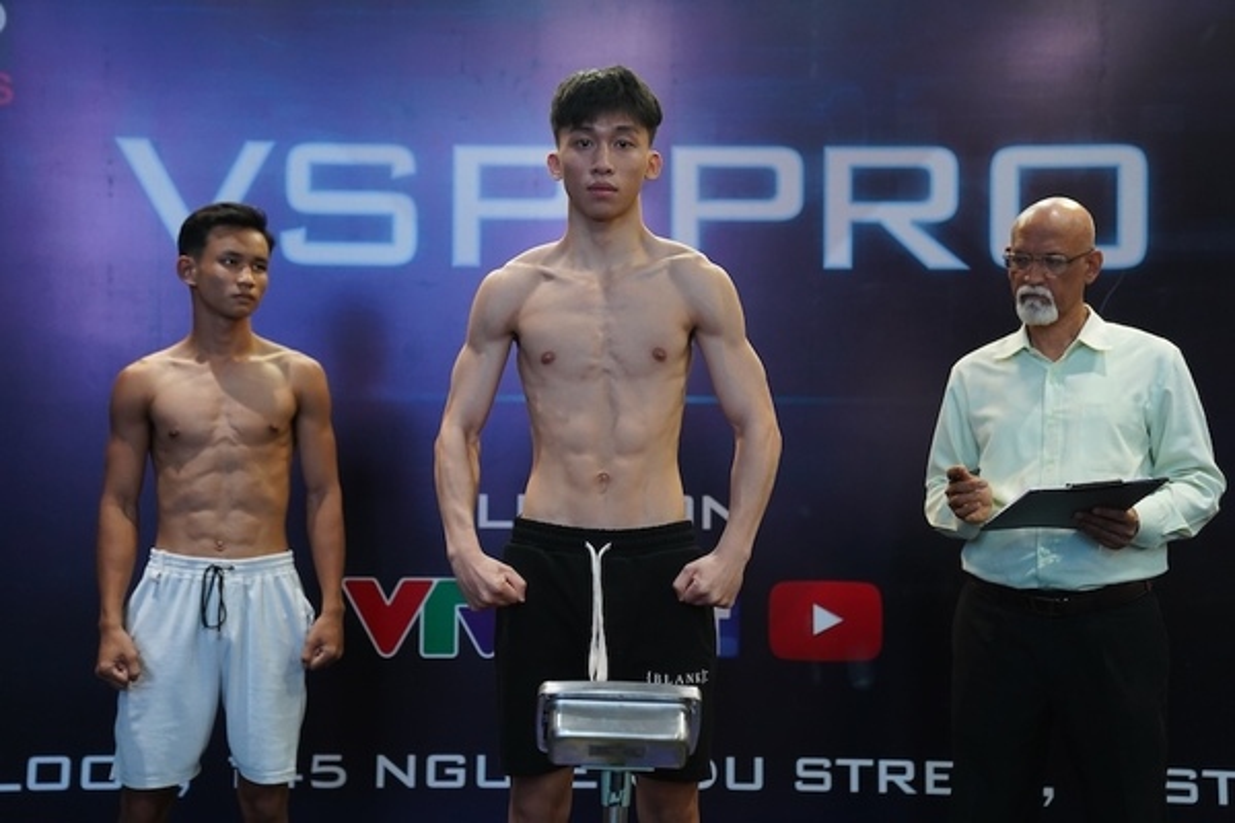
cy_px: 412
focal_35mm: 51
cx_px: 618
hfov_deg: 38.9
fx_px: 1749
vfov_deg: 26.5
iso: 4000
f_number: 2.8
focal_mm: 51
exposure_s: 1/200
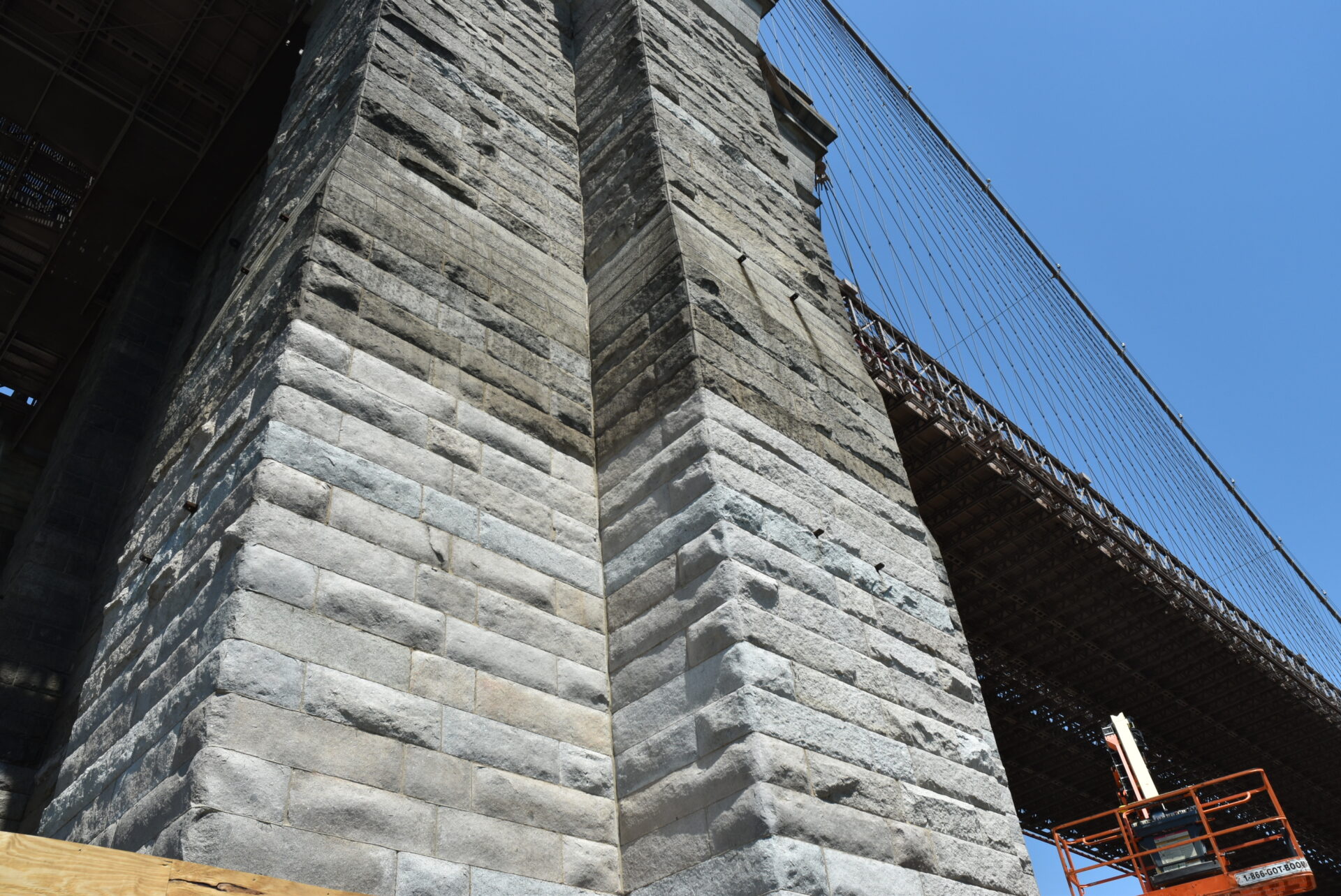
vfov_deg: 48.0
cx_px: 670
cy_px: 448
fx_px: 1006
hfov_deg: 67.3
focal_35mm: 27
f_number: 10
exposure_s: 1/400
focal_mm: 18
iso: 200
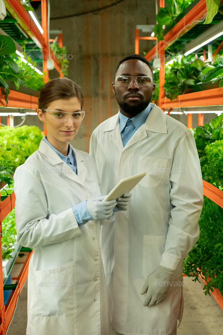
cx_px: 112
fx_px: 465
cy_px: 168
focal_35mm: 50
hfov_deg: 27.0
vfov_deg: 39.6
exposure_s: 1/160
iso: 500
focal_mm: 50
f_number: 5
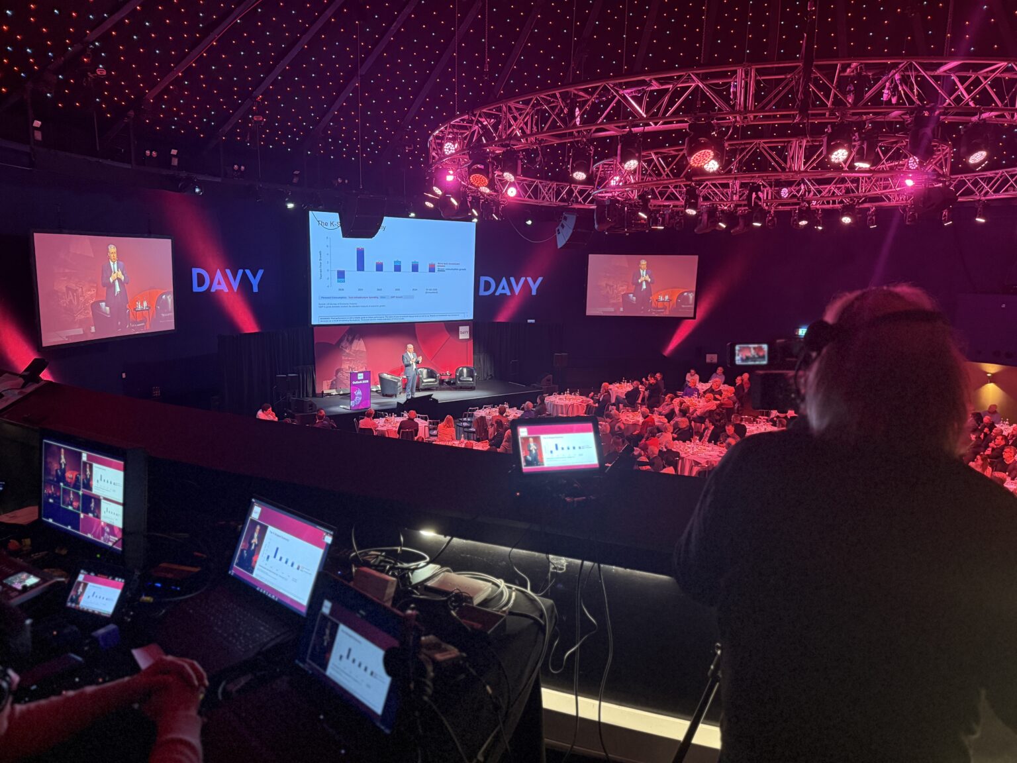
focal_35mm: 24
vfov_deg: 56.8
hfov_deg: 71.6
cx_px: 508
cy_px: 382
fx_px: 705
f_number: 1.78
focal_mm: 6.76
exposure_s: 1/50
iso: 800
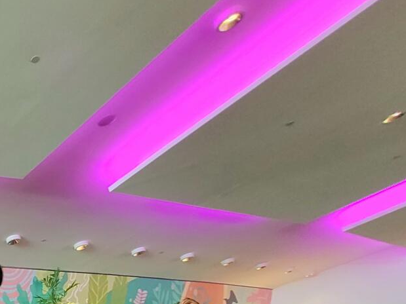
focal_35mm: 43
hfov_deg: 29.1
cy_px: 365
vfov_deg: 29.0
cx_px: -190
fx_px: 504
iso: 320
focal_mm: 1.74
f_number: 2.2
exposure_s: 1/50
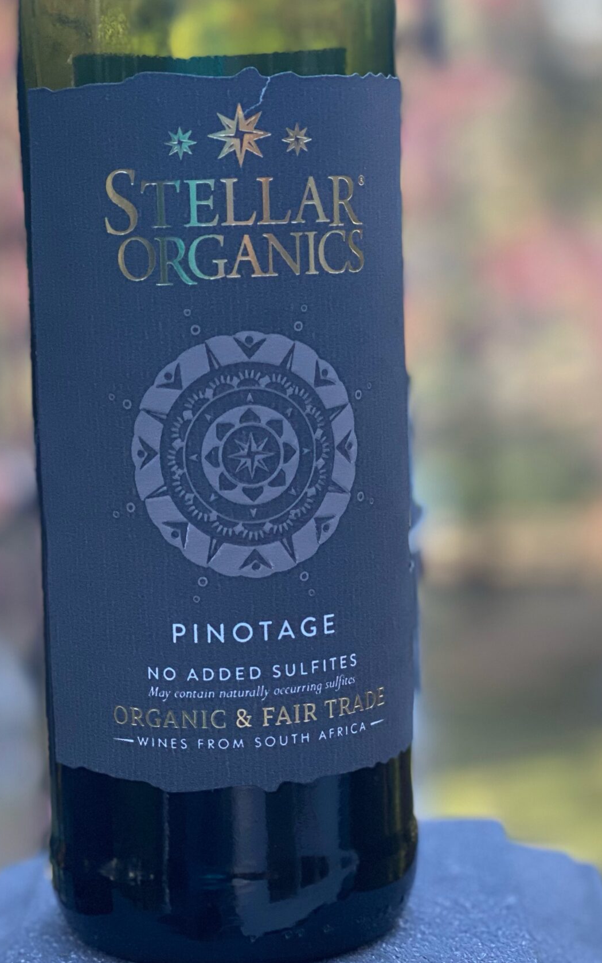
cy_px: 476
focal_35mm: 84
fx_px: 2205
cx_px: 262
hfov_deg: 15.5
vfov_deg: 24.6
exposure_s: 1/122
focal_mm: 6
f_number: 2
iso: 125
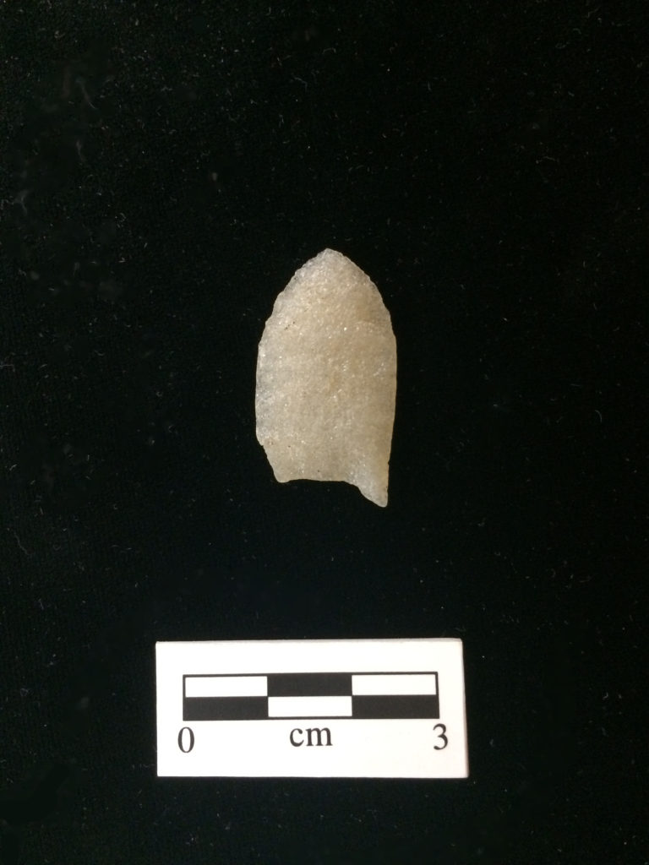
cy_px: 432
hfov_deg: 48.2
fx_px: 725
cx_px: 324
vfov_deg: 61.7
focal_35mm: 29
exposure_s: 1/30
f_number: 2.2
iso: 250
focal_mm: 4.15
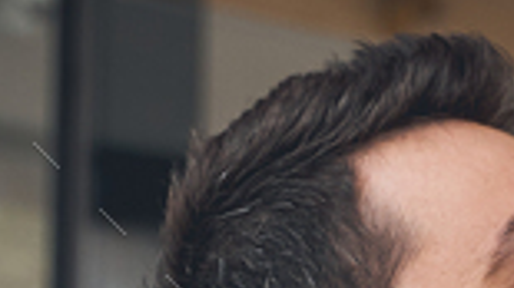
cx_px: 925
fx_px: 3760
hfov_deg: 7.6
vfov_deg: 4.3
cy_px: 528
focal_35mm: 276
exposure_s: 1/125
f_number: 3.2
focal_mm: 46
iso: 400
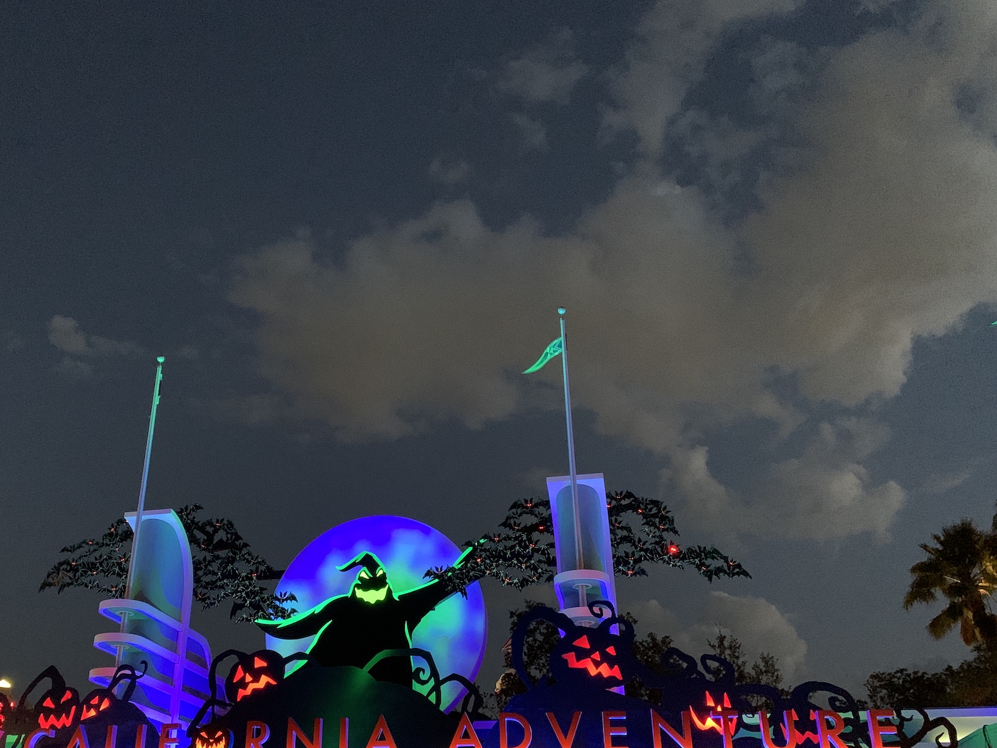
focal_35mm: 33
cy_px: 449
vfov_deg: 42.7
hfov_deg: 55.0
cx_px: 399
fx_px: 950
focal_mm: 4.25
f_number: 1.8
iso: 640
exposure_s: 1/22
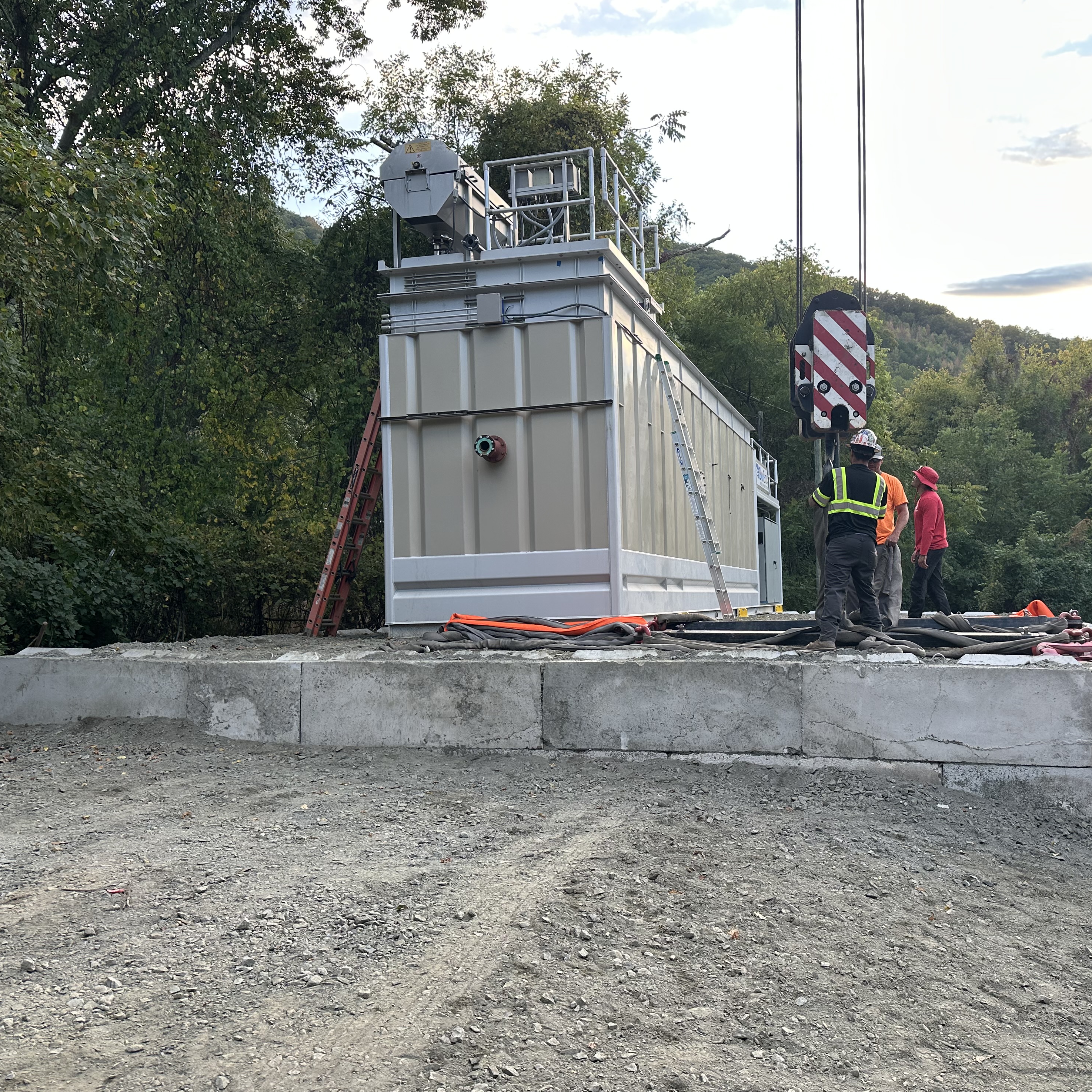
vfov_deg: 55.6
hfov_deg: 55.0
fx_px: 1035
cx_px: 679
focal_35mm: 29
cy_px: 547
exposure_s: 1/296
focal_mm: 6.86
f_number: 1.78
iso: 80
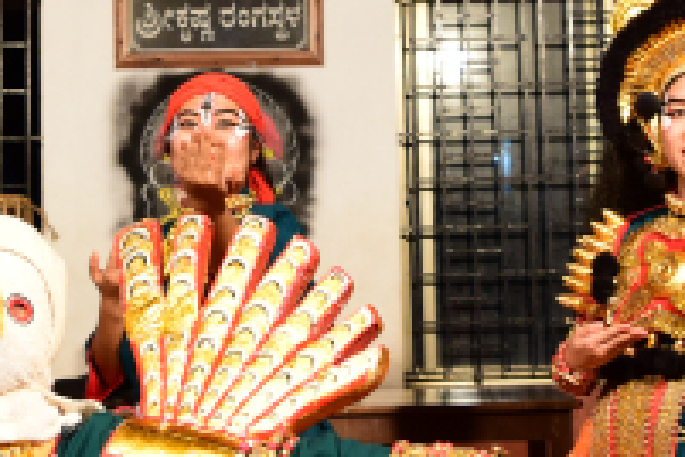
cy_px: 162
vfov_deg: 14.5
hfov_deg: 21.7
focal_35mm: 94
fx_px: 1788
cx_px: 279
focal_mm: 18
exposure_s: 1/30
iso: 720
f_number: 4
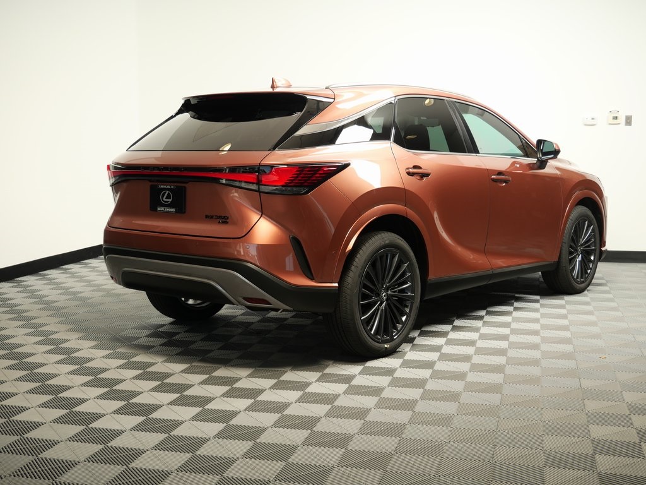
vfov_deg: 32.9
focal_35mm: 44
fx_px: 821
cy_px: 242
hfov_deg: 42.9
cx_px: 323
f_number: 4.5
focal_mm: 22
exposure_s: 1/250
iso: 250
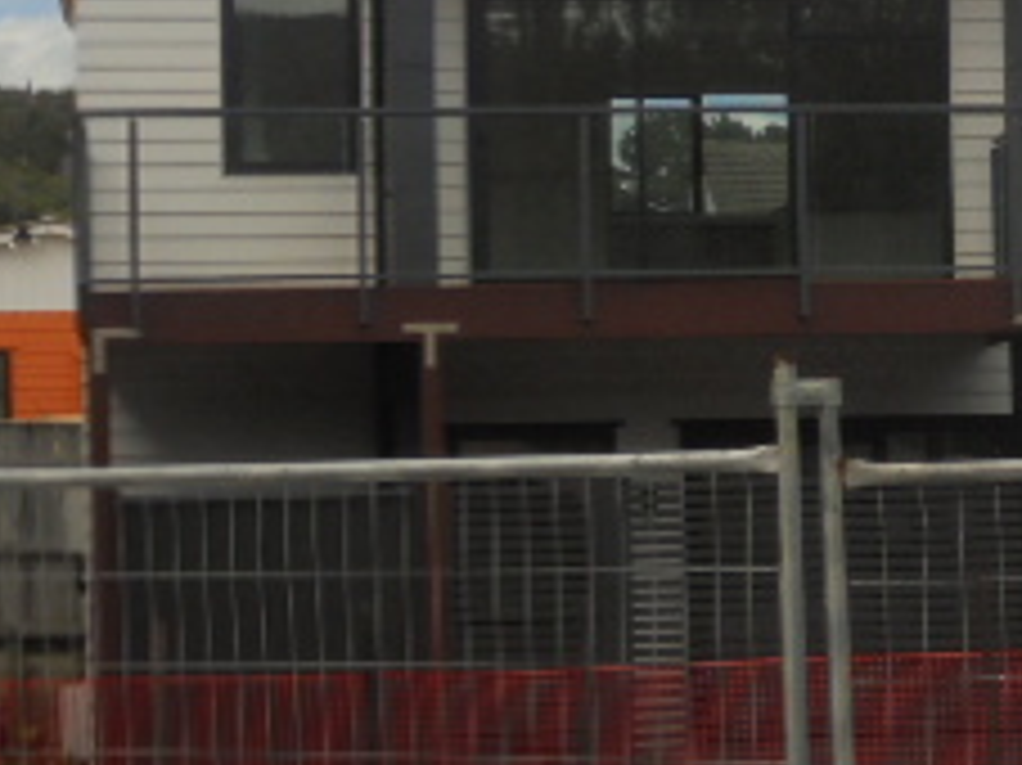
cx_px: 1189
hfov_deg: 13.9
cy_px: 310
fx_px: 4072
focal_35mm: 138
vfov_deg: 10.7
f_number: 4.8
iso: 100
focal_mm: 8.9
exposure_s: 1/800
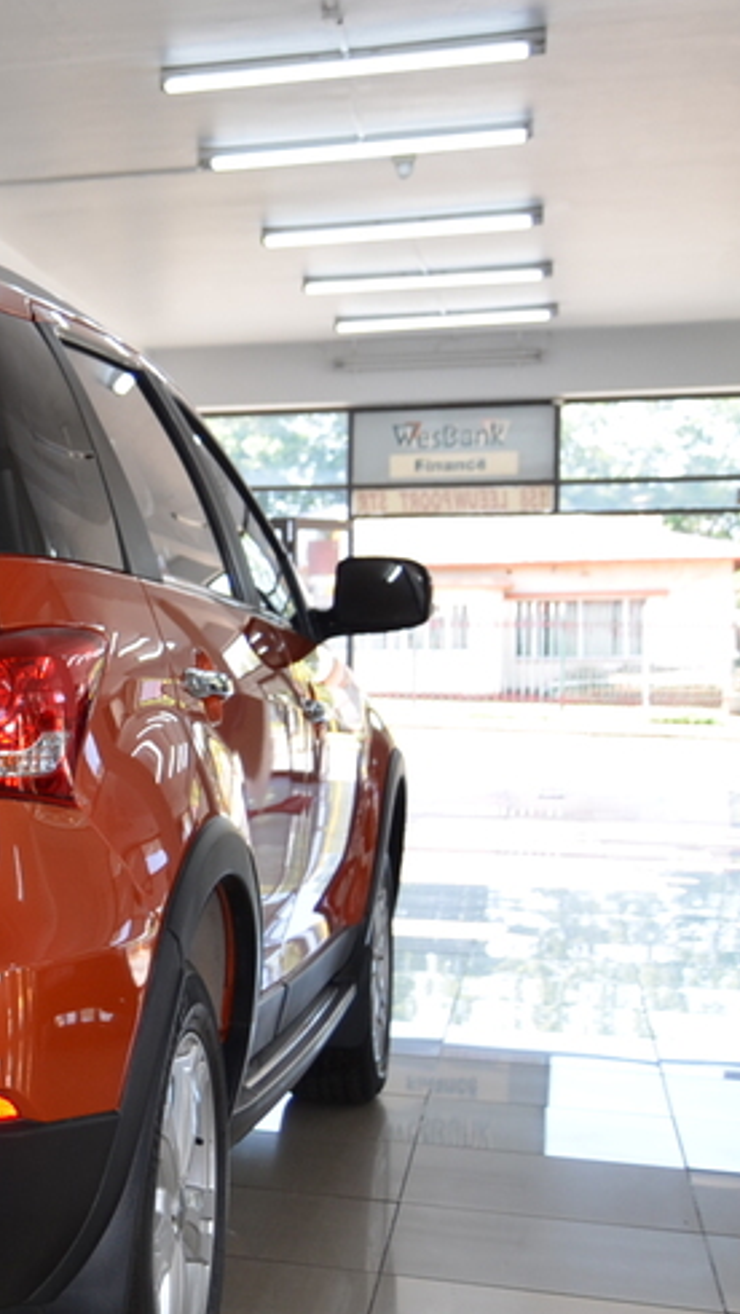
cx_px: -416
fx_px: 2056
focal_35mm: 59
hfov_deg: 17.9
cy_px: 697
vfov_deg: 35.4
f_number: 3.5
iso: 220
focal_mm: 18
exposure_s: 1/125
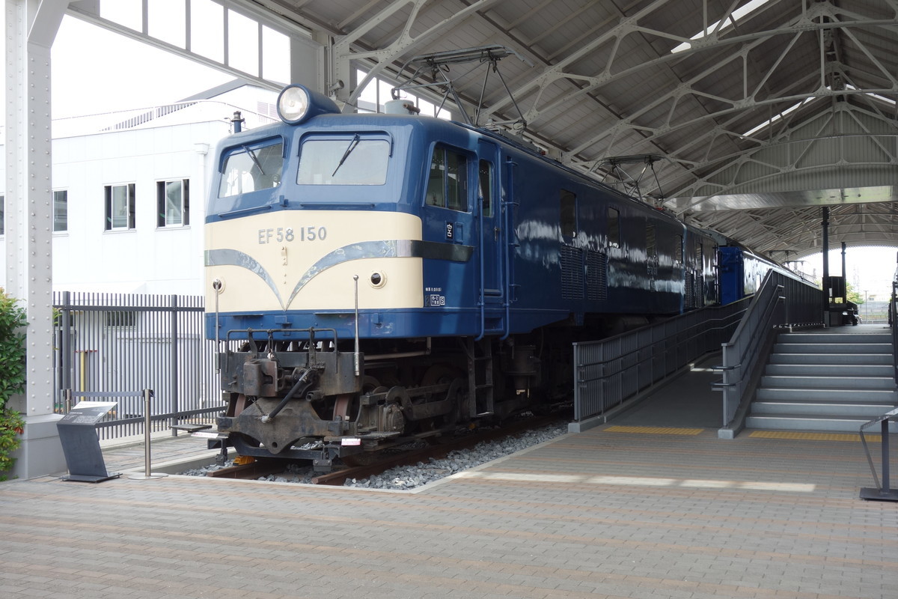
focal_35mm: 40
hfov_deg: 48.5
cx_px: 449
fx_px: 998
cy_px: 300
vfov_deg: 33.4
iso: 125
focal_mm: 14.75
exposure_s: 1/100
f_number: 5.6
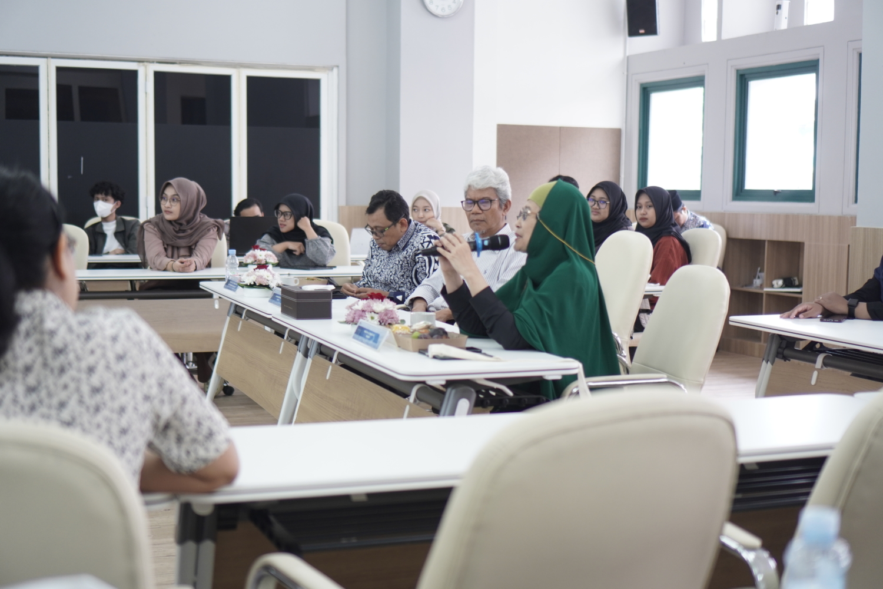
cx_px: 442
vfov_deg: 25.8
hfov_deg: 37.9
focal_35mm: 52
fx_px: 1288
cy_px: 294
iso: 320
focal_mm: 35
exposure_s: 1/100
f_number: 1.8
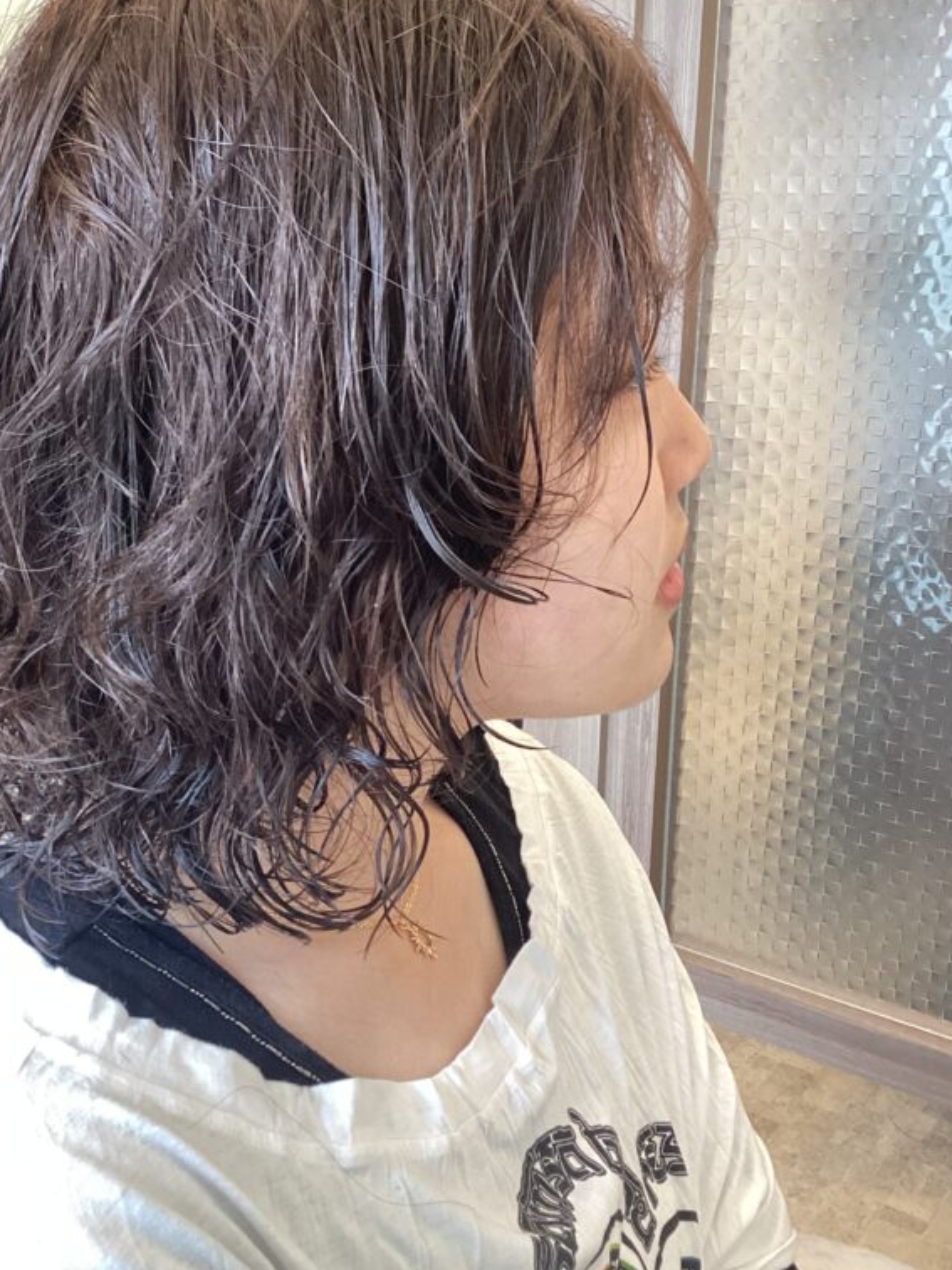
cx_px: 396
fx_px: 1503
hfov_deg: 35.1
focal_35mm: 41
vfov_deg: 45.8
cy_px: 633
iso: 100
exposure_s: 1/50
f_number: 2.4
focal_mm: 3.3
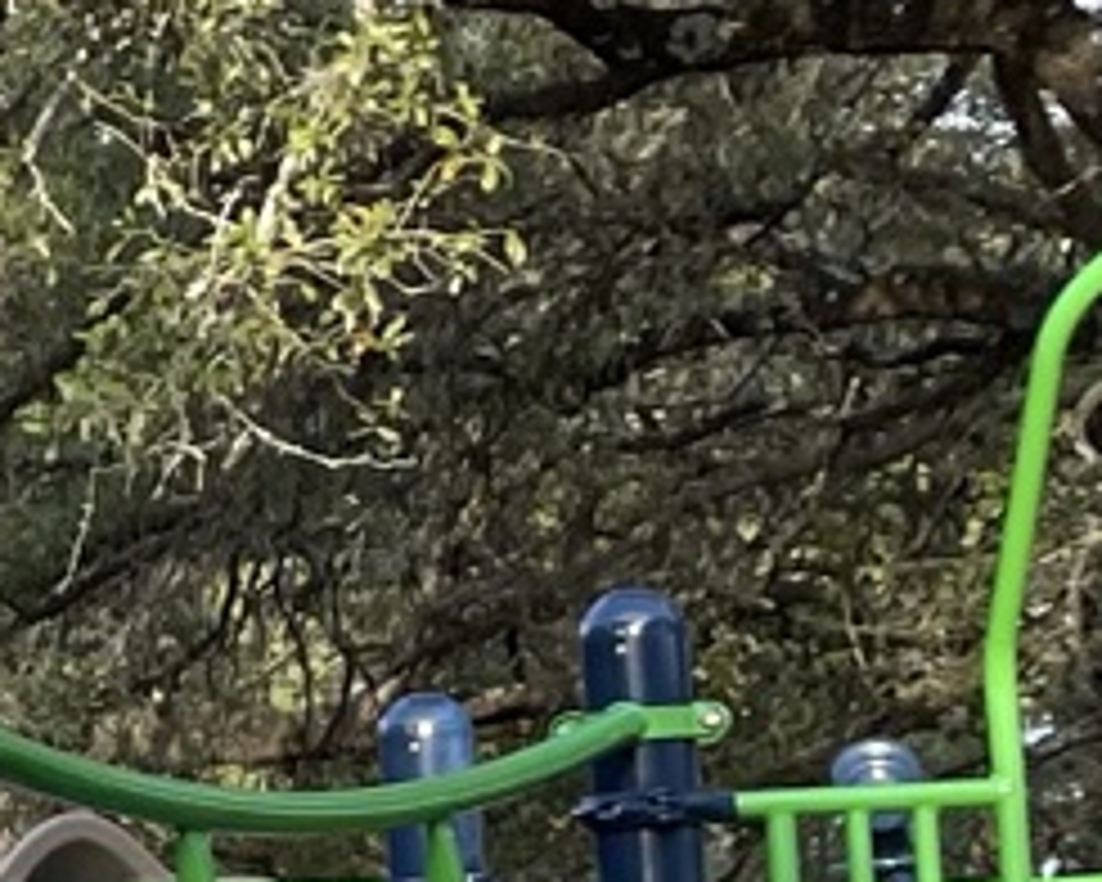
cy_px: 972
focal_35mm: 212
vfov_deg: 7.3
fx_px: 6914
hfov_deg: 8.4
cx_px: -1462
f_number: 1.6
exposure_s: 1/740
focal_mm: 5.1
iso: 32
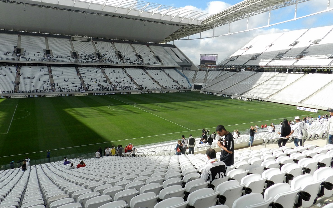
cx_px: 163
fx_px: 227
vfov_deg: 49.1
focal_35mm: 25
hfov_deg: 72.5
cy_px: 88
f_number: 4
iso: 160
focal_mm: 4
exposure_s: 1/800
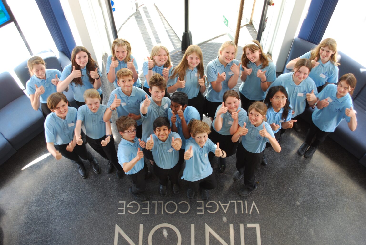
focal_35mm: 39
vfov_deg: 34.3
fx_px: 397
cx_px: 183
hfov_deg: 49.5
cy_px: 122
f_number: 4.2
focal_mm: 26
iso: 220
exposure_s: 1/30
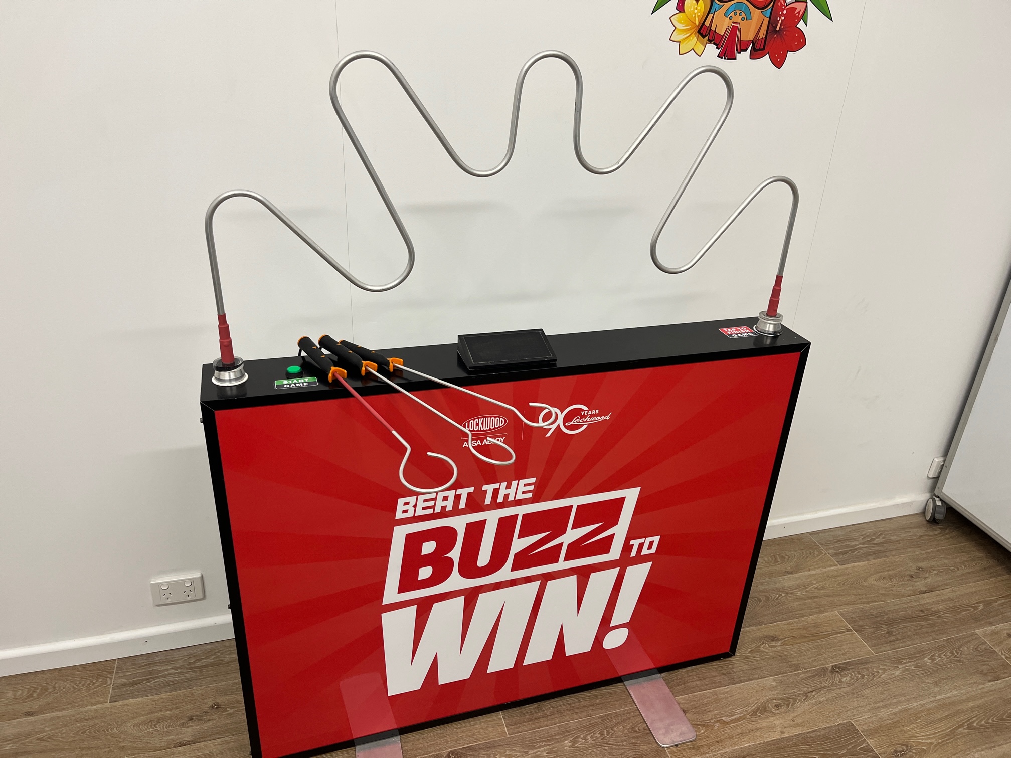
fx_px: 759
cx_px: 506
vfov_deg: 53.1
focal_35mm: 26
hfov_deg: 67.3
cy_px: 379
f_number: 1.6
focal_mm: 5.1
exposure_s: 1/100
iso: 100
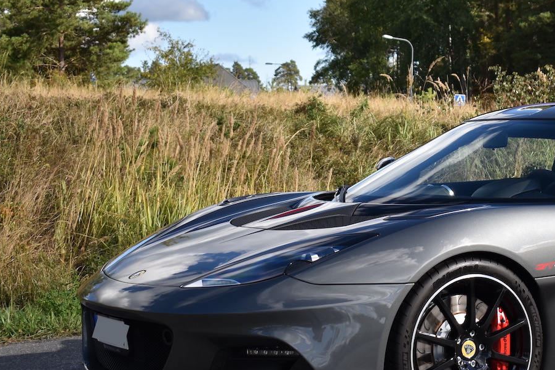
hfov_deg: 23.7
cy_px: 201
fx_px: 1281
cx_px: 518
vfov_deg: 16.4
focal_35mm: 83
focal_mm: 25
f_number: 4
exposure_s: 1/640
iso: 100
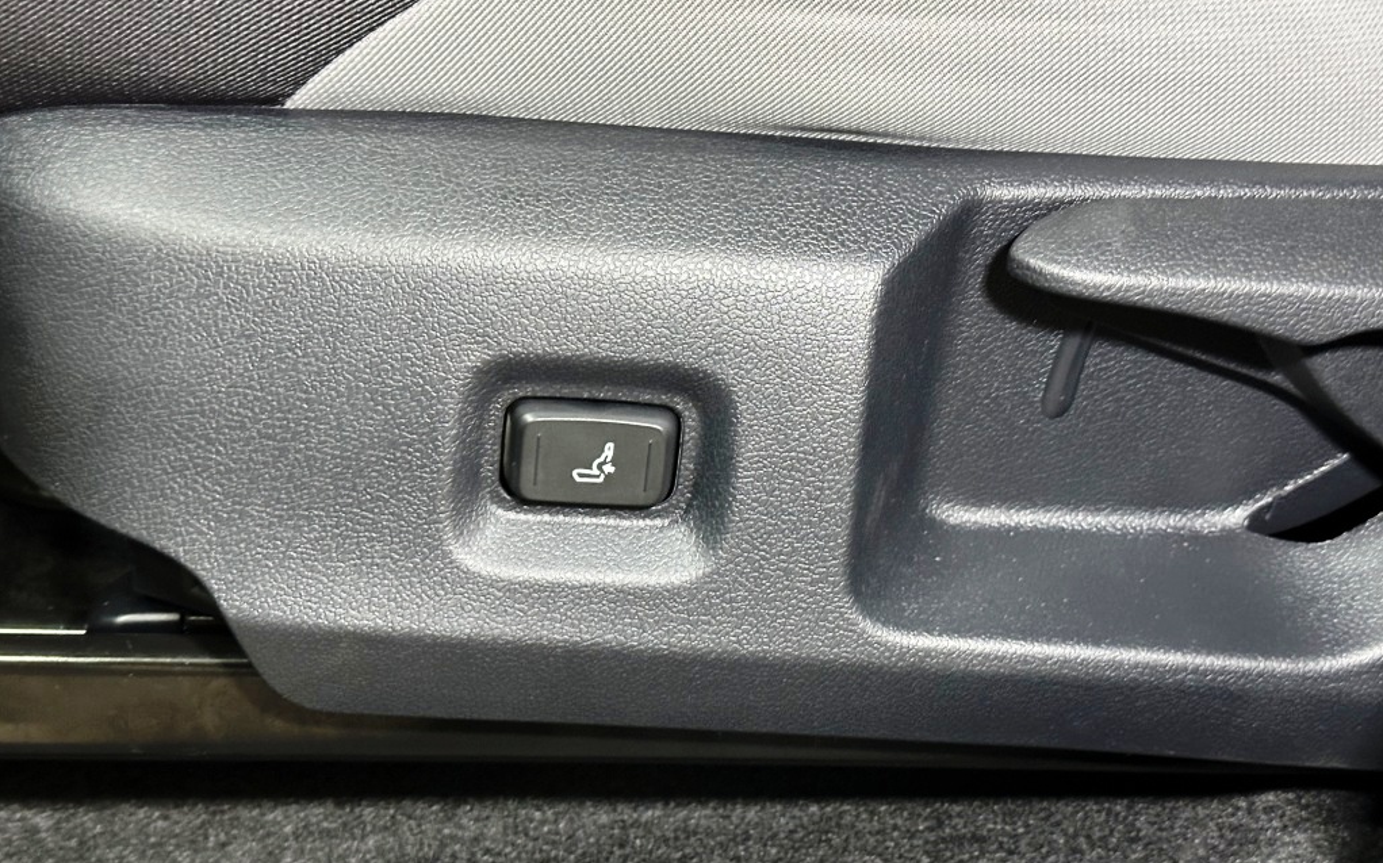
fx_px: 1922
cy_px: 425
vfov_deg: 25.3
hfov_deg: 39.6
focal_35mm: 51
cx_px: 692
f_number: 1.78
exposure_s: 1/30
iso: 500
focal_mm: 6.86
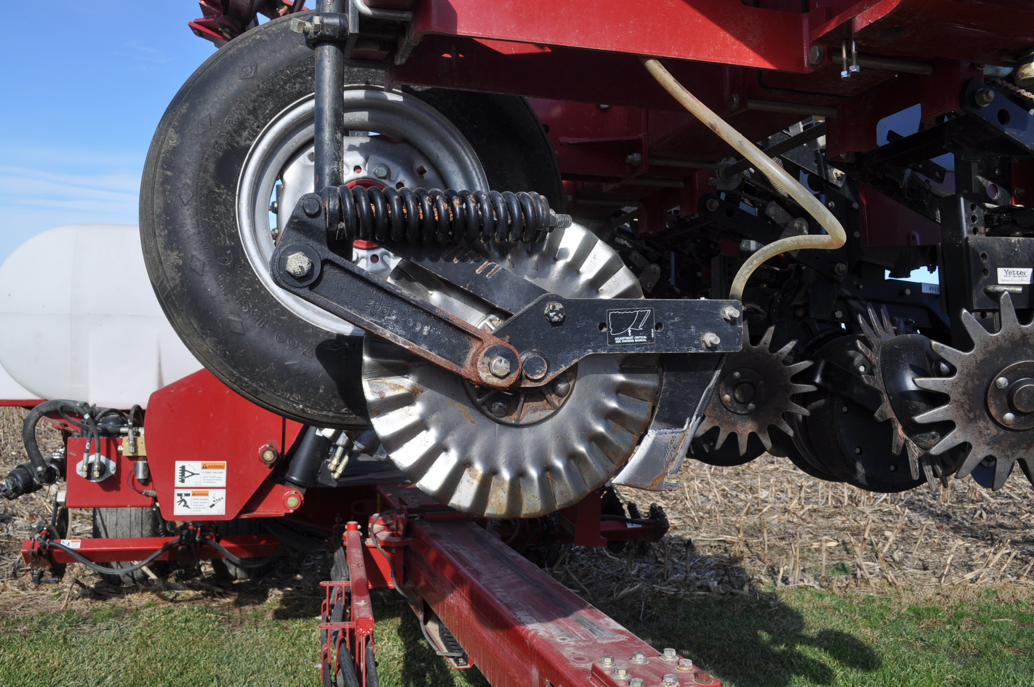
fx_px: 861
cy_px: 344
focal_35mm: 30
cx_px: 517
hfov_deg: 62.0
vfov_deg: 43.5
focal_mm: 20
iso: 200
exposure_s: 1/320
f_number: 9
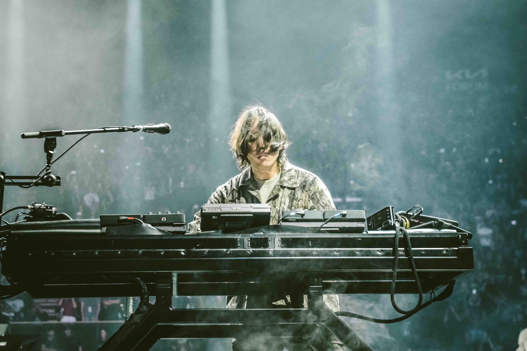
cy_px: 154
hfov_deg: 27.0
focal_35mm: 75
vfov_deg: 18.2
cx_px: 224
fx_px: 1098
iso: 6400
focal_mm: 62
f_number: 4
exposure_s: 1/250
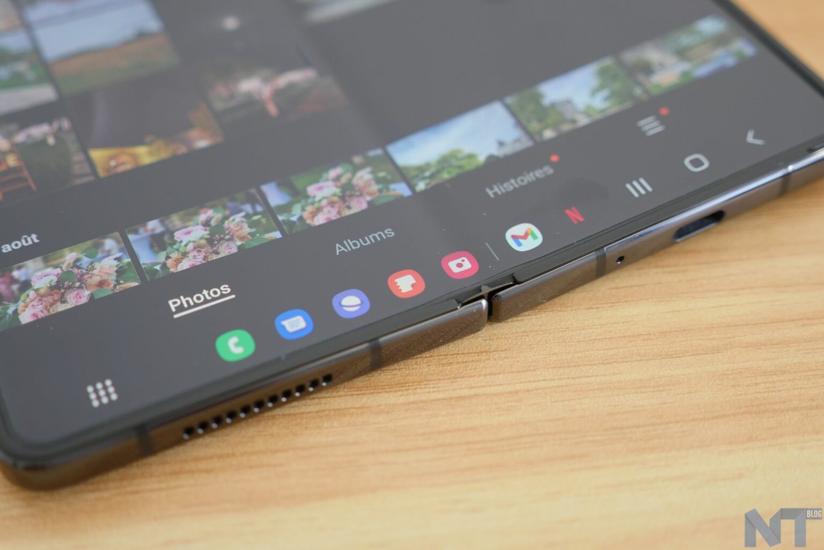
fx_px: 1121
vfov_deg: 27.5
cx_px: 412
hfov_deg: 40.3
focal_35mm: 49
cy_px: 275
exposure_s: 1/60
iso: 250
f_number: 2.8
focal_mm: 24
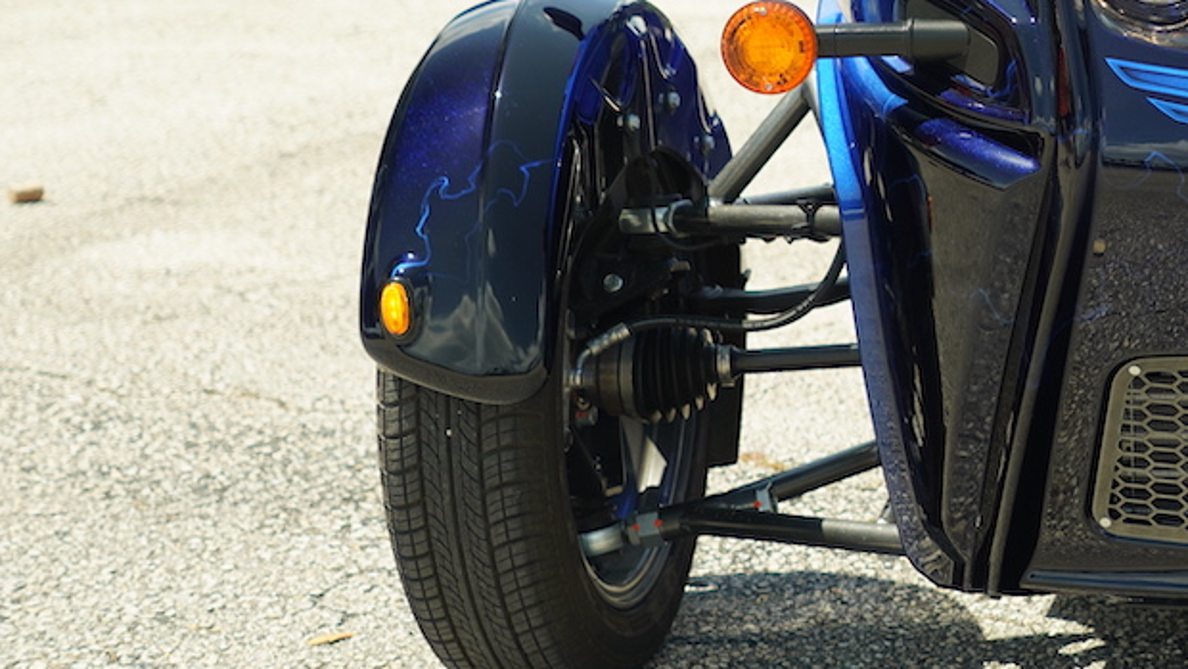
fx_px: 3819
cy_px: 24
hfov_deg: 17.1
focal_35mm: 121
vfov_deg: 9.9
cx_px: 1286
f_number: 2.8
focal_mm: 33
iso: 100
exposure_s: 1/320
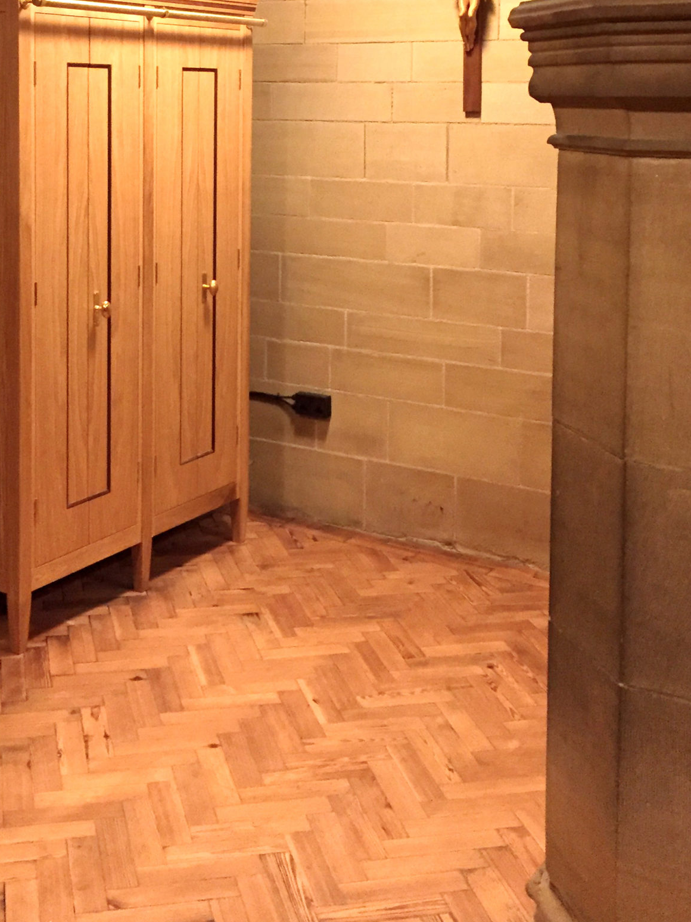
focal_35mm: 48
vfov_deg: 38.3
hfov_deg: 30.1
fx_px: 1278
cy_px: 191
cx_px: 244
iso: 250
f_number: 2.2
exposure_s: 1/17
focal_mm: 4.15
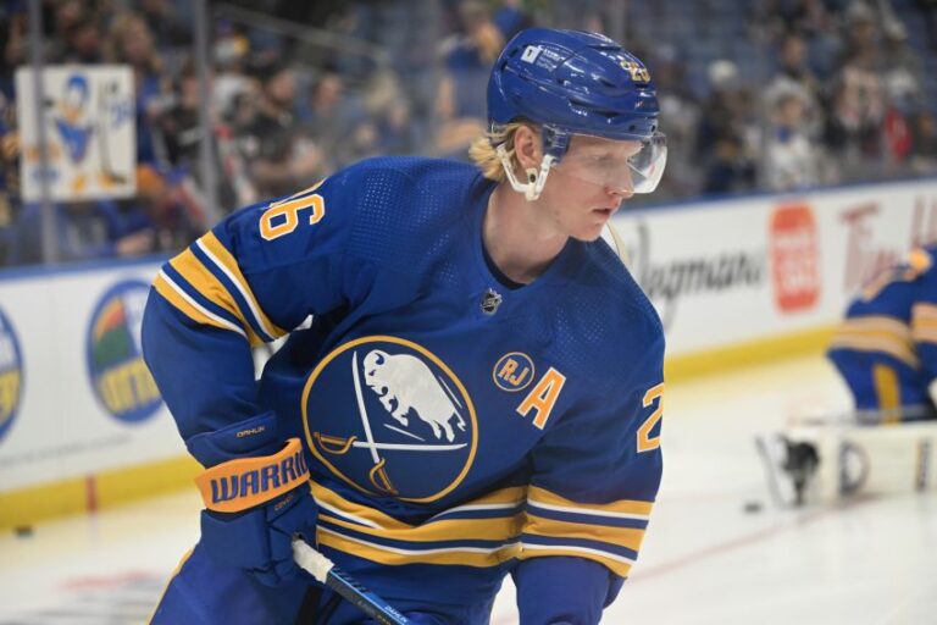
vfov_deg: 13.4
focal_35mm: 102
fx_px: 2655
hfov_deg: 20.0
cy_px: 312
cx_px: 468
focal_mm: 102
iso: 3200
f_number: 3.2
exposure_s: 1/2000
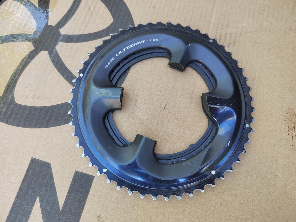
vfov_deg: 58.9
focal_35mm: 23
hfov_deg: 73.9
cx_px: 148
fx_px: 197
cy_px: 111
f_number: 1.9
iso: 913
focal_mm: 5.52
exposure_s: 1/120
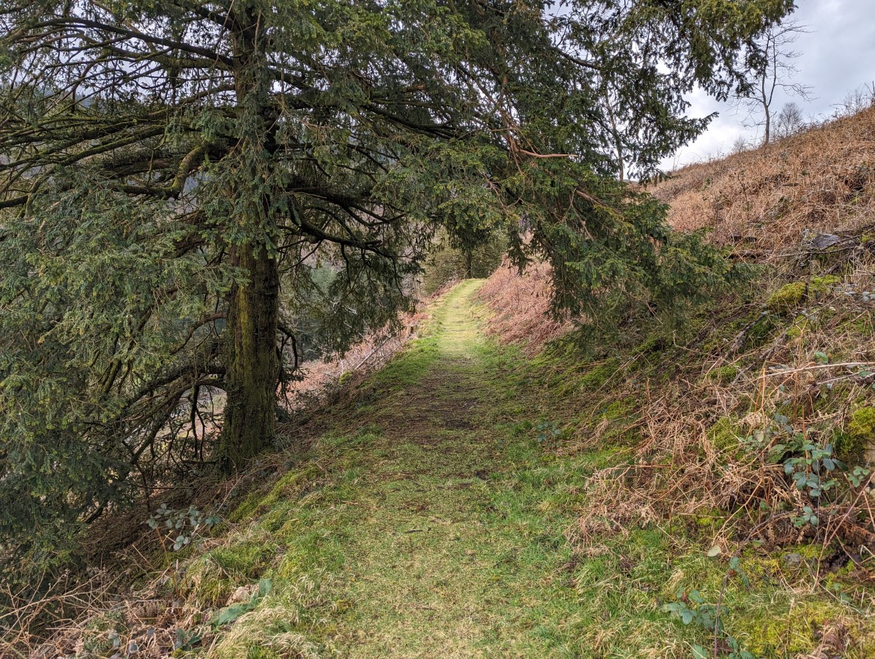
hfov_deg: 71.5
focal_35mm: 24
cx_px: 438
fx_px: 608
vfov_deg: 56.9
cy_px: 330
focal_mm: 6.81
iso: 47
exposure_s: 1/322
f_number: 1.85
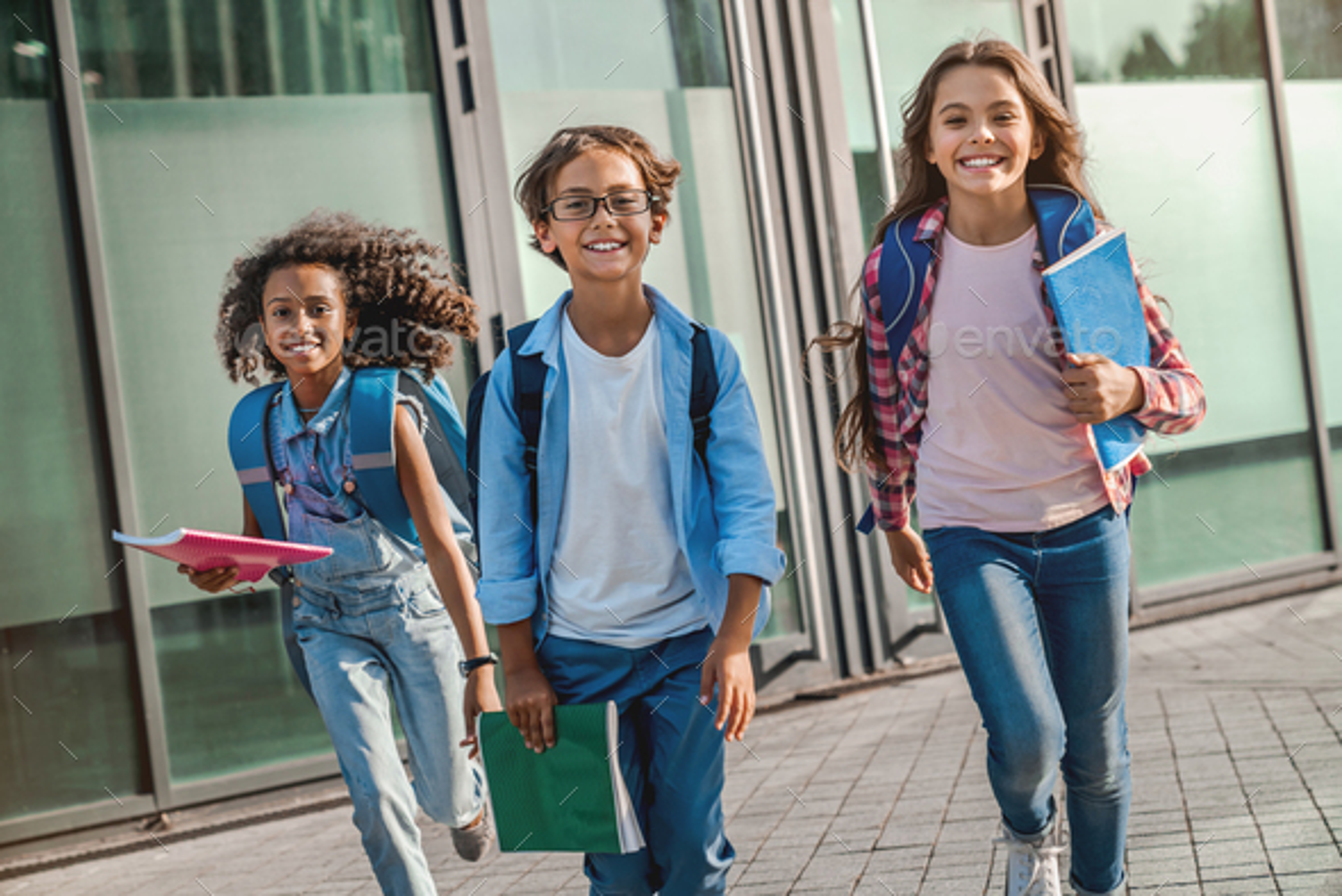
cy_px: 448
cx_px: 671
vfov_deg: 20.6
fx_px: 2461
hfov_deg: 30.5
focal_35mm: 66
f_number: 3.5
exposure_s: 1/800
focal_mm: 66
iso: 400
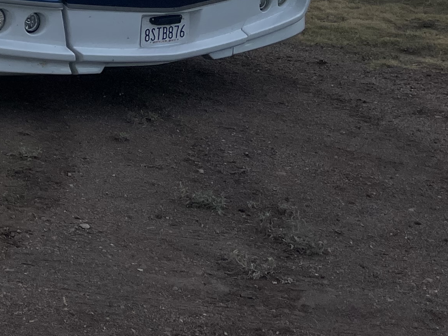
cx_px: -227
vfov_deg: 15.4
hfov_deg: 19.5
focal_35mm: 87
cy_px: -200
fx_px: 1126
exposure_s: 1/1767
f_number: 1.6
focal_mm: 5.1
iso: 32
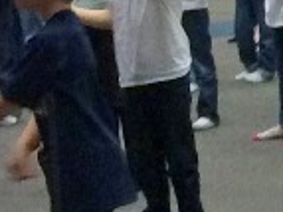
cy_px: 70
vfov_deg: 6.5
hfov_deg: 8.4
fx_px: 1871
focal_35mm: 229
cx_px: 473
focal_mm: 3.3
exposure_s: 1/24
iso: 200
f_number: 2.4
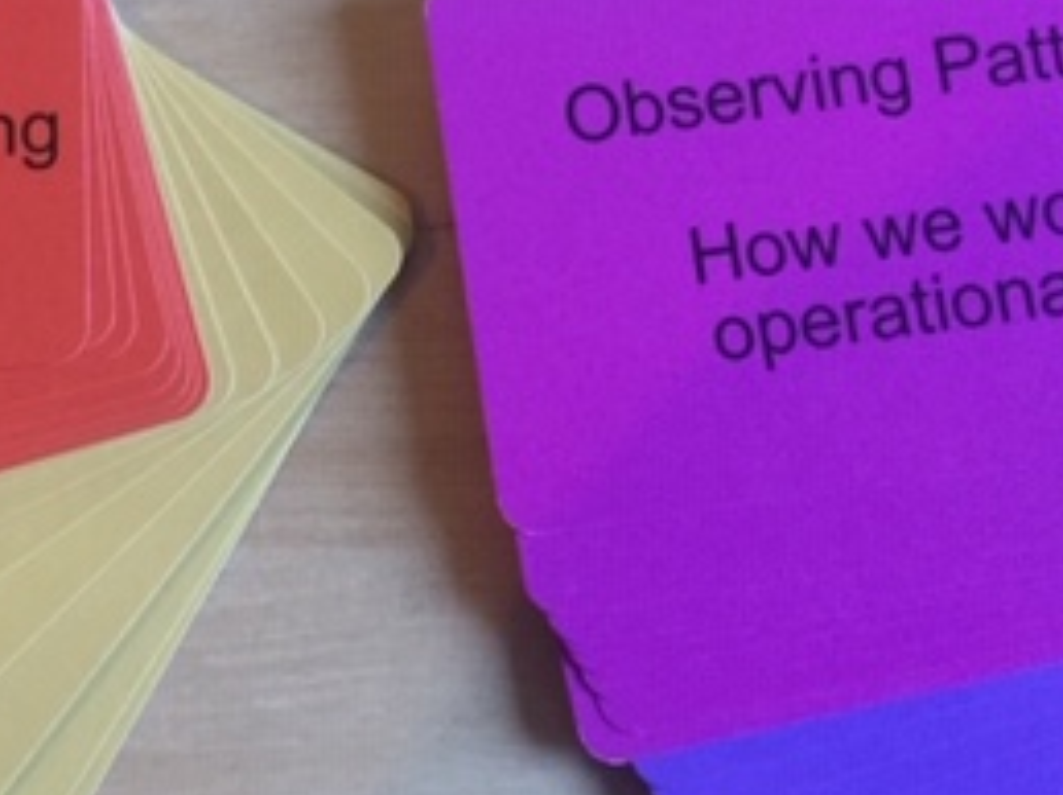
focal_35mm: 72
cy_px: 62
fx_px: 2209
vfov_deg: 20.0
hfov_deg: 26.7
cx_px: 276
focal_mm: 4.15
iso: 250
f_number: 2.2
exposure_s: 1/33
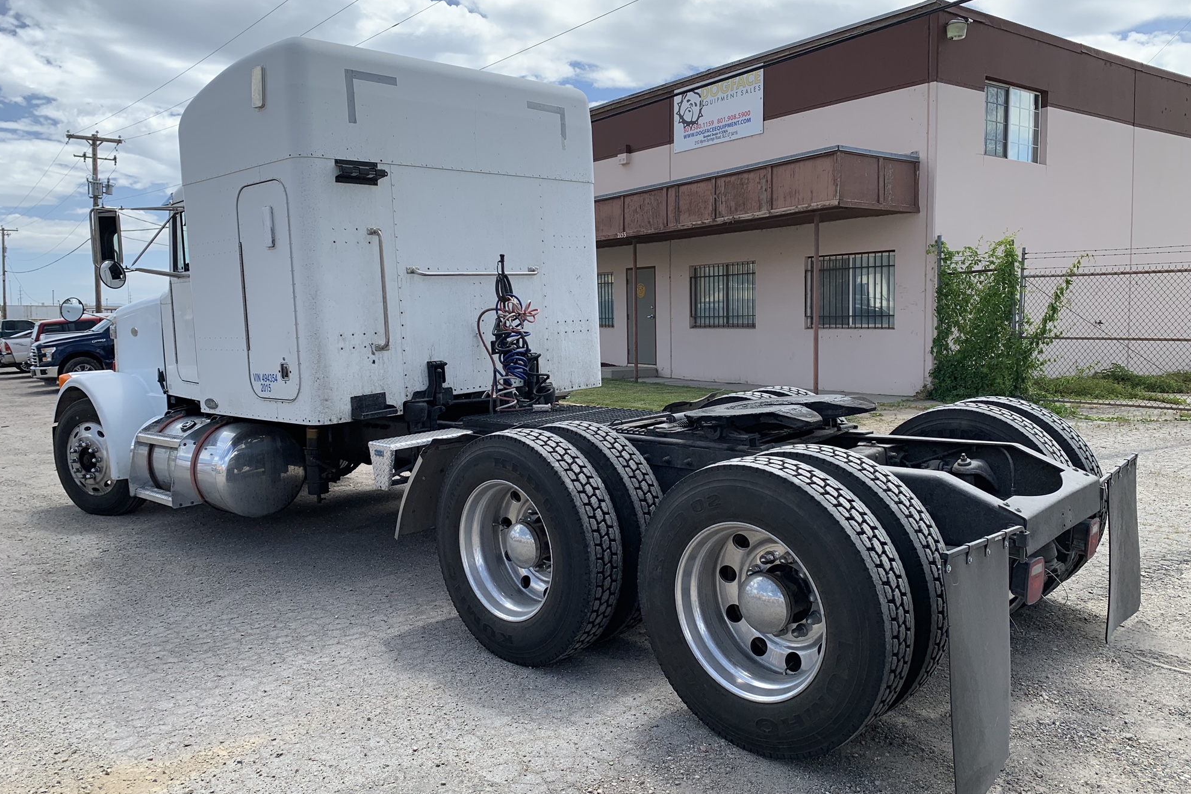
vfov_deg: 46.4
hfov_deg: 65.5
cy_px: 389
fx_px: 926
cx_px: 600
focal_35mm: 28
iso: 25
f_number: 1.8
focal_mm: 4.25
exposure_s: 1/1314
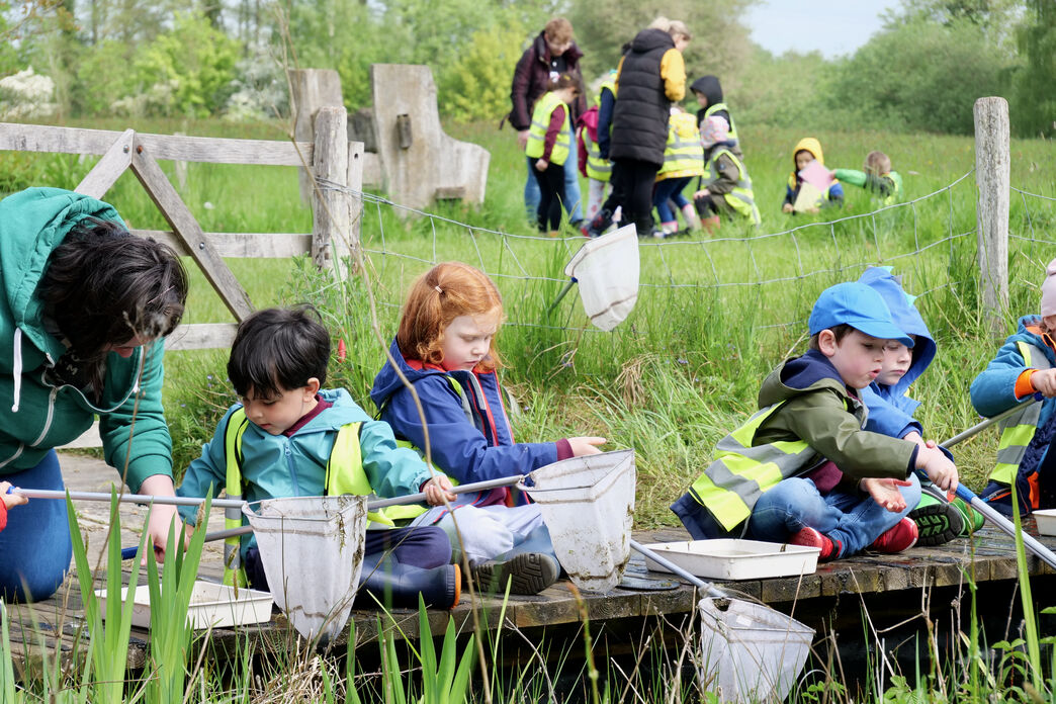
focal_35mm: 124
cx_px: 528
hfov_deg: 16.5
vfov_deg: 11.1
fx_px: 3637
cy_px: 352
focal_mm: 60
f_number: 5.6
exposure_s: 1/320
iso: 200
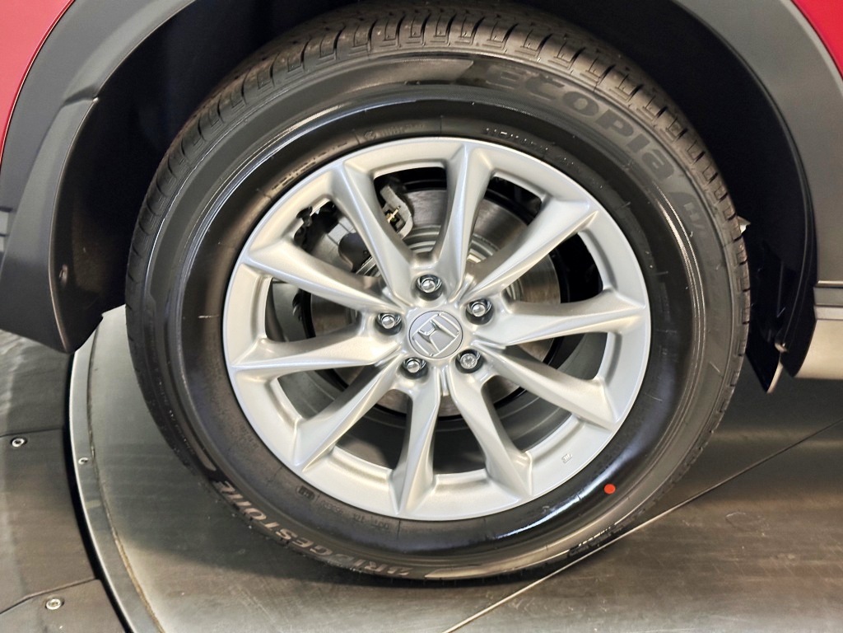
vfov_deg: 30.3
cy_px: 316
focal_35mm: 48
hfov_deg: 39.7
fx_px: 1169
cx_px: 422
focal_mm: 6.86
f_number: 1.78
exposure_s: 1/30
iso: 400
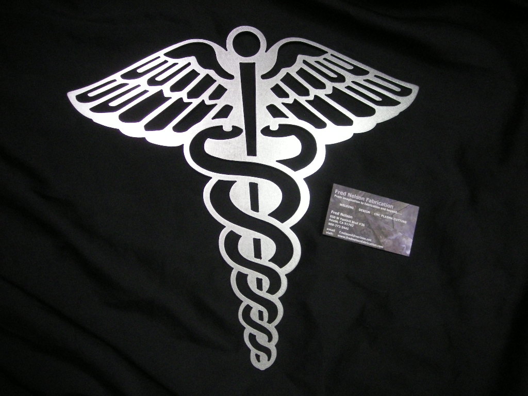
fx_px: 534
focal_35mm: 35
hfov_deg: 52.6
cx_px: 264
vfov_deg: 40.7
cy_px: 198
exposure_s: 1/30
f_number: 2.8
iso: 400
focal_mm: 5.7
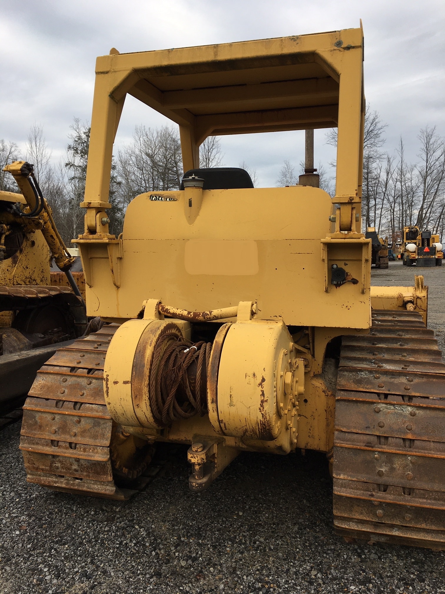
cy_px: 297
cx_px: 222
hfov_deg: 48.2
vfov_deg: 61.7
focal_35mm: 29
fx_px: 497
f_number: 2.2
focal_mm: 4.15
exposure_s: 1/591
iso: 25
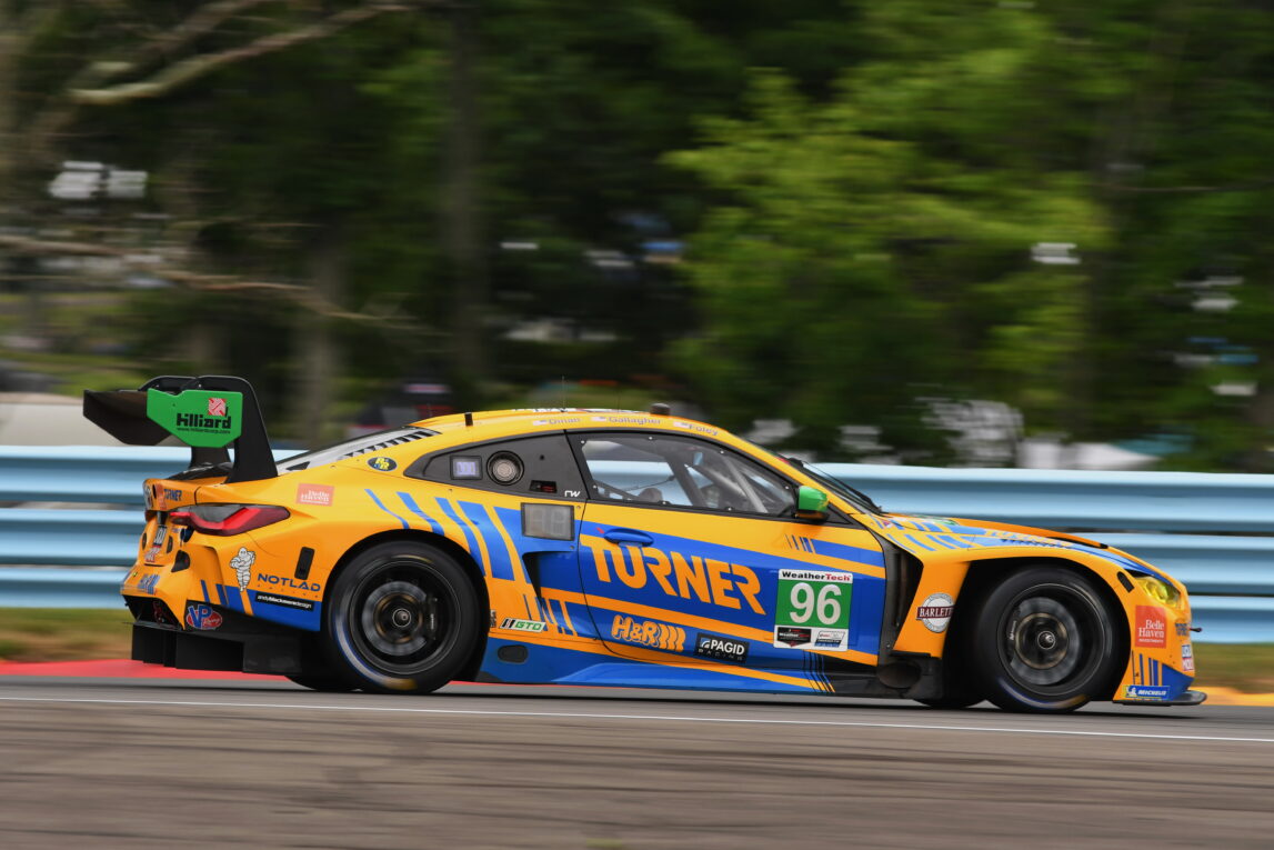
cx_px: 637
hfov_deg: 8.1
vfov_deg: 5.4
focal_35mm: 255
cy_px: 425
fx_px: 9025
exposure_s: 1/160
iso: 200
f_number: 5.6
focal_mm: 170
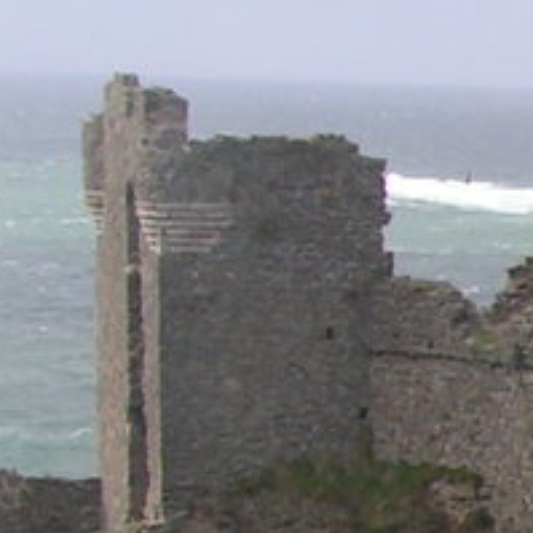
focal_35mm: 173
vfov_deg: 10.0
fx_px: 3014
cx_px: 1120
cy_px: 621
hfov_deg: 9.4
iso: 50
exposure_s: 1/160
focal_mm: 5.8
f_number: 5.6
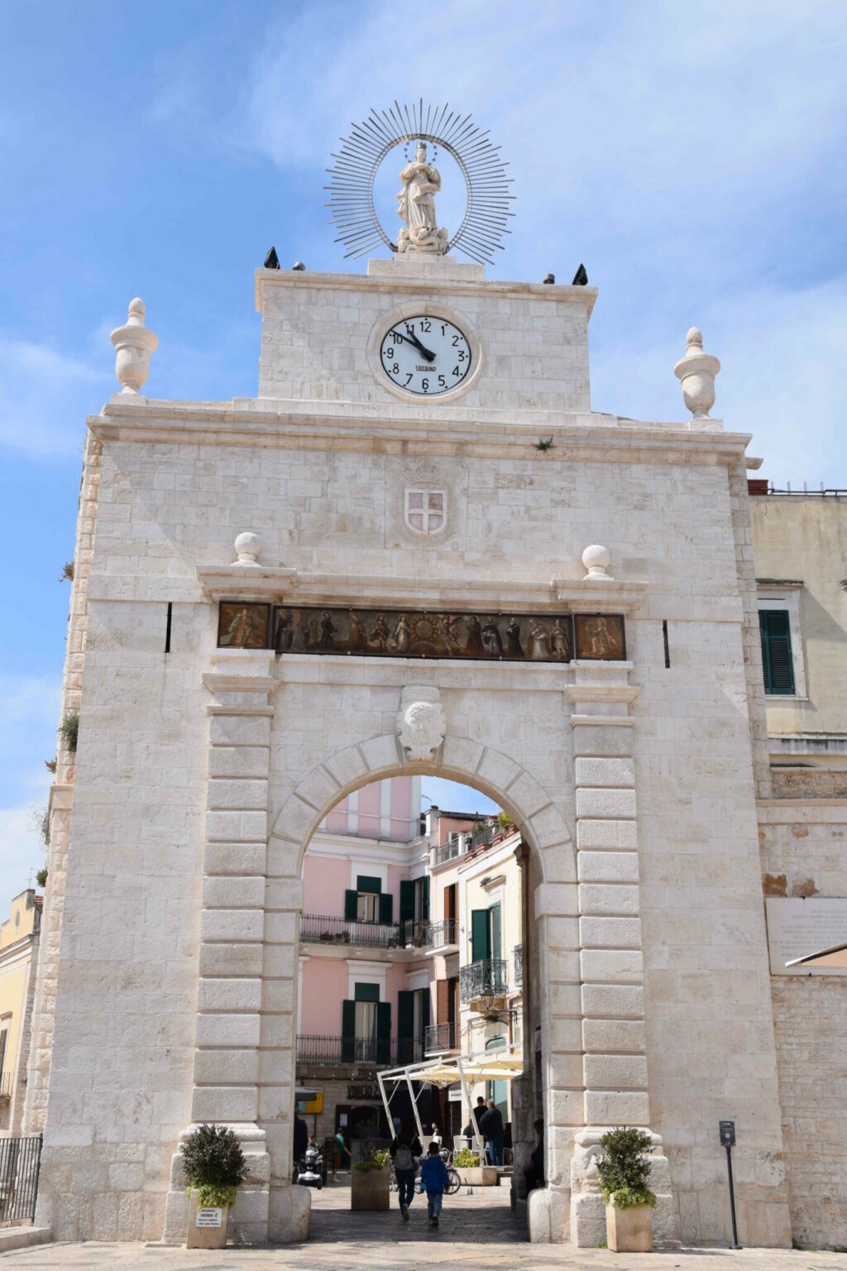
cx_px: 424
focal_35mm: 39
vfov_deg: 49.6
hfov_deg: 34.2
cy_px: 636
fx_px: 1376
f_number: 10
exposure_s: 1/400
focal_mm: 26
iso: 200
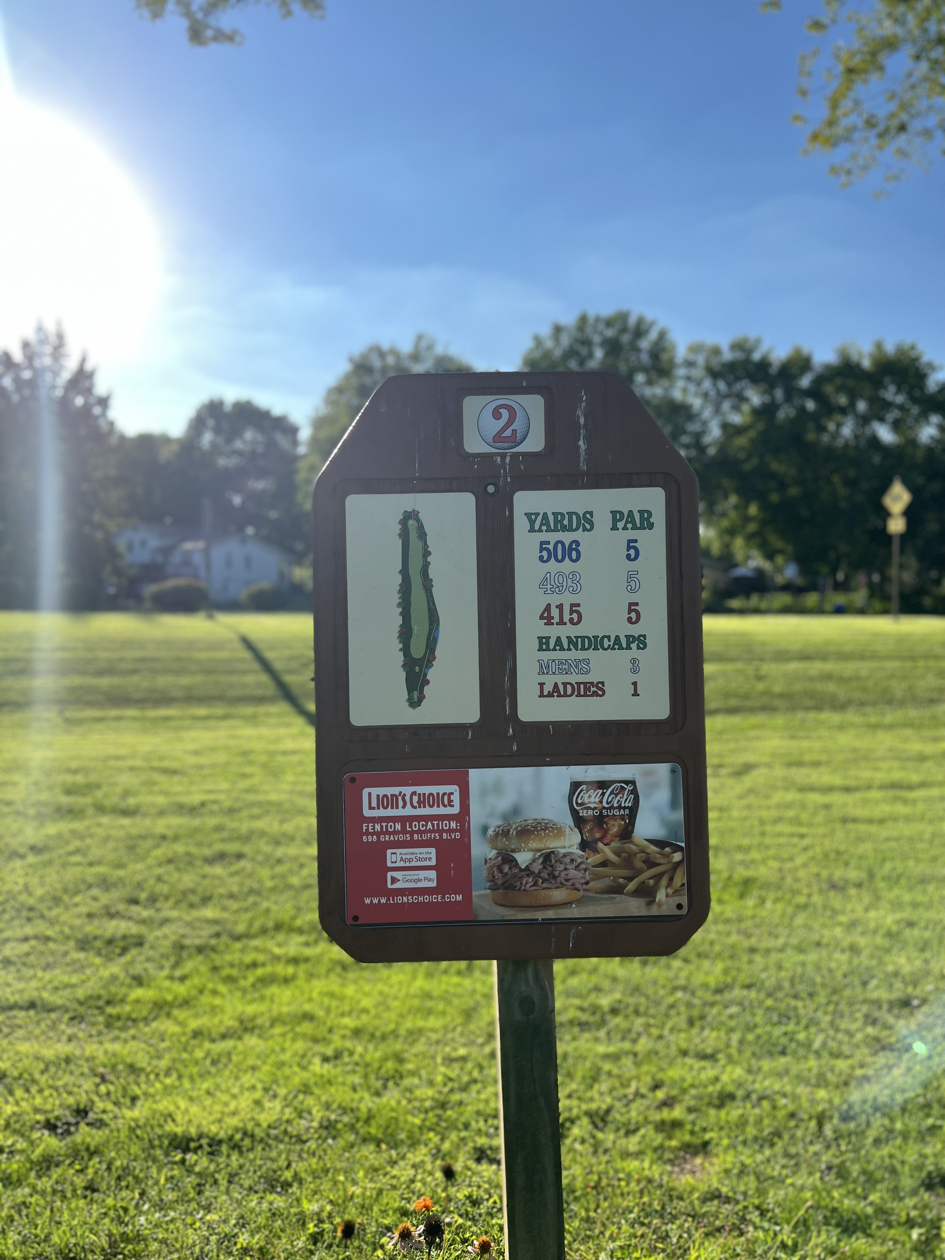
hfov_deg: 53.1
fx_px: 946
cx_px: 472
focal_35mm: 26
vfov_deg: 67.3
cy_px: 630
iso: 50
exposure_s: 1/1575
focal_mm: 5.7
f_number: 1.5
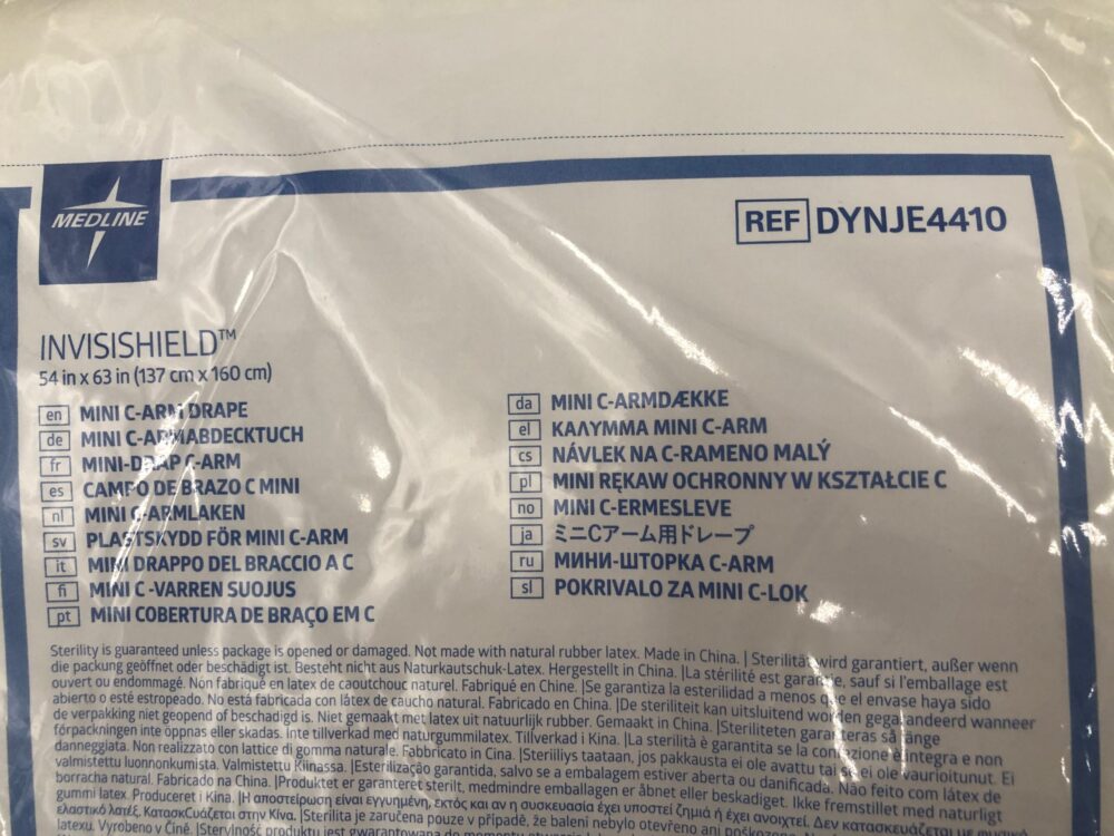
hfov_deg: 63.4
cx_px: 557
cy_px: 418
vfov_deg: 49.7
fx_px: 901
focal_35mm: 28
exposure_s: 1/40
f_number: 1.8
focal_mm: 3.99
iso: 25
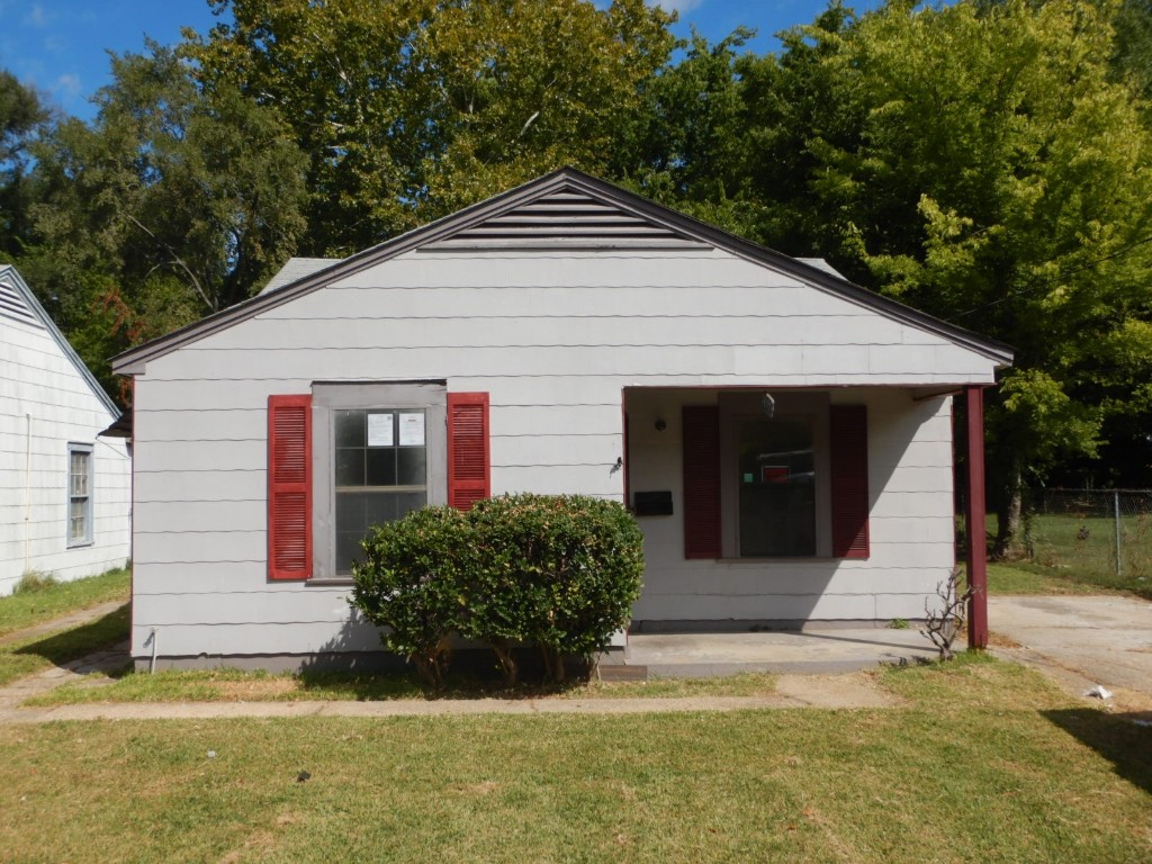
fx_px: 1131
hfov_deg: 54.0
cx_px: 576
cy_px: 432
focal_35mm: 34
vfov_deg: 41.8
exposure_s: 1/1250
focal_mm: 6.1
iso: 125
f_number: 4.2
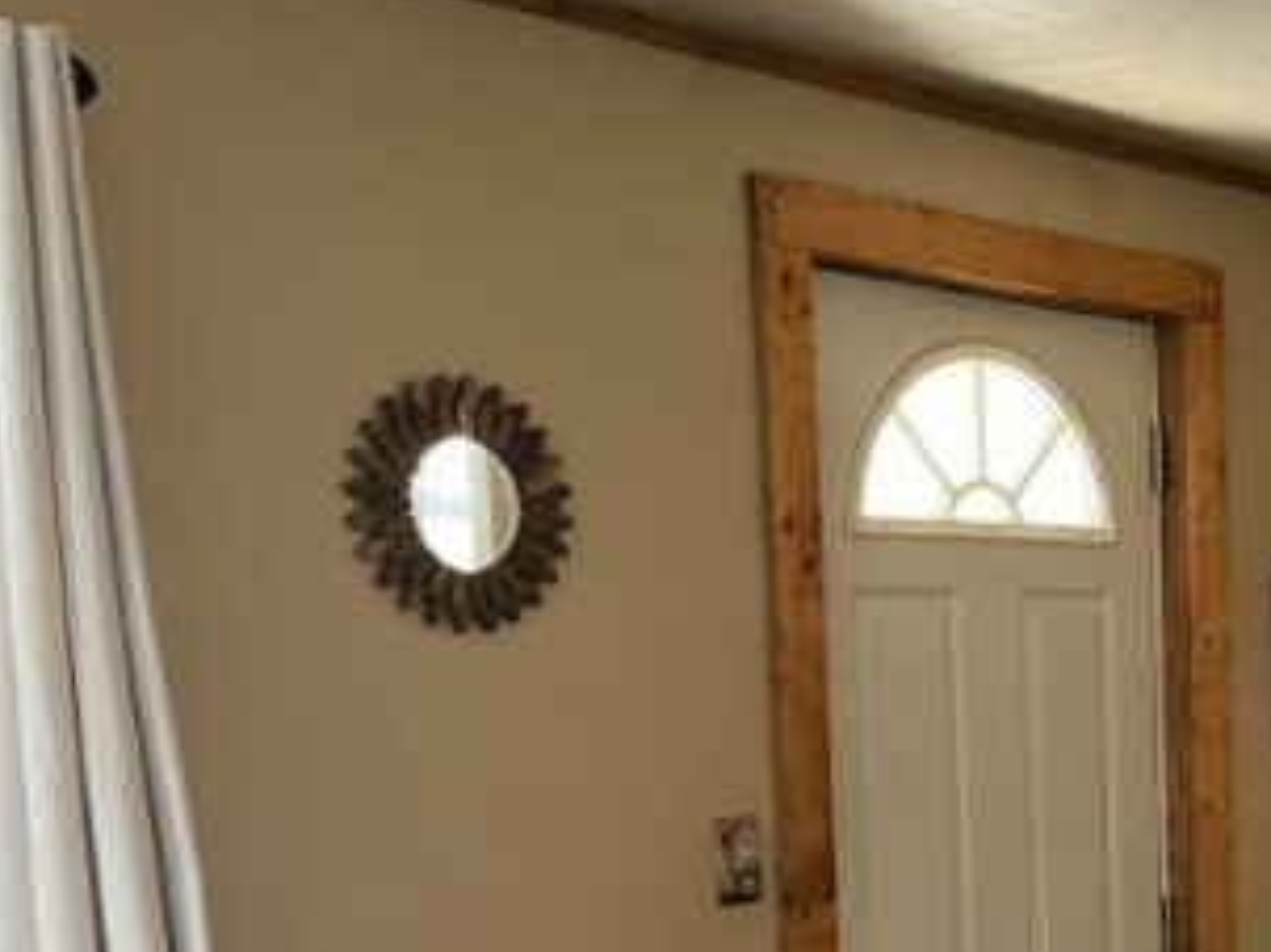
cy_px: 1019
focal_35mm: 66
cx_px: 1560
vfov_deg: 21.2
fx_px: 2422
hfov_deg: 26.0
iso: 200
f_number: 1.6
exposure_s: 1/60
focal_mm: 5.1
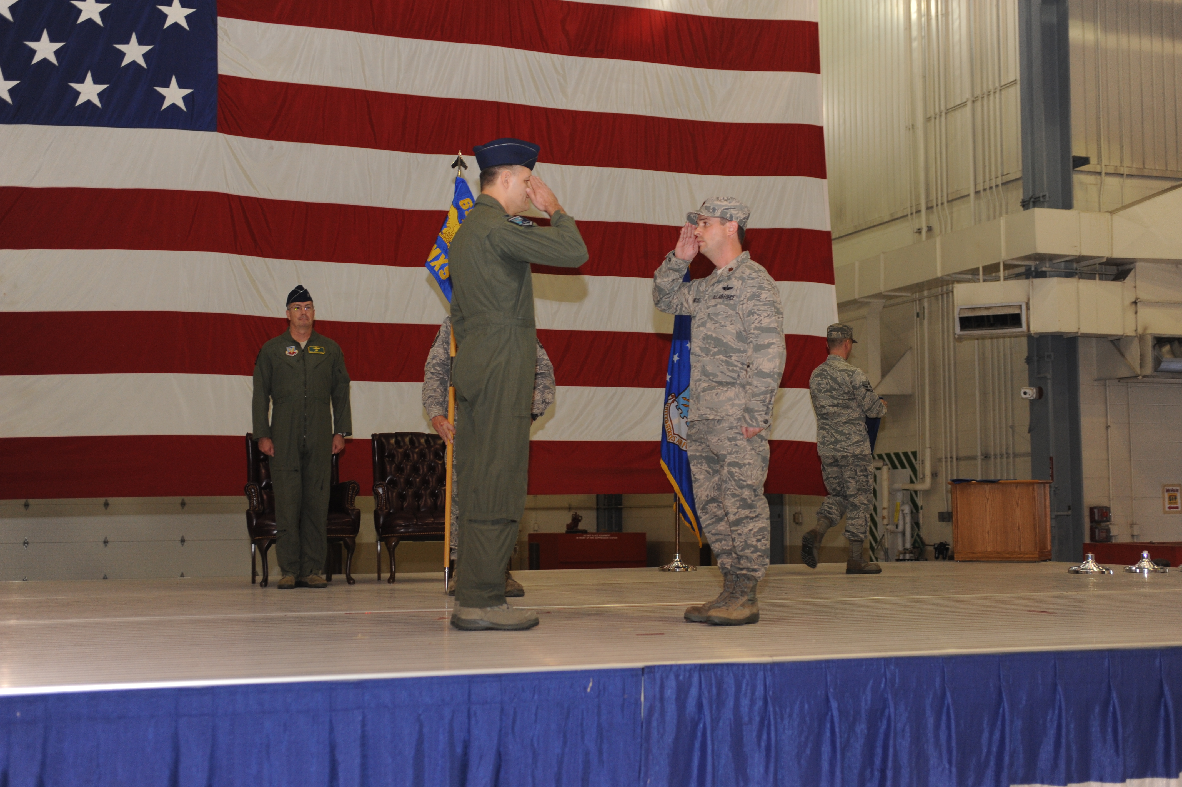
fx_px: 1575
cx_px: 591
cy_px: 394
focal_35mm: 48
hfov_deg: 41.1
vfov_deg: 28.0
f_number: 3.5
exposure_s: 1/100
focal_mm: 48
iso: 1000
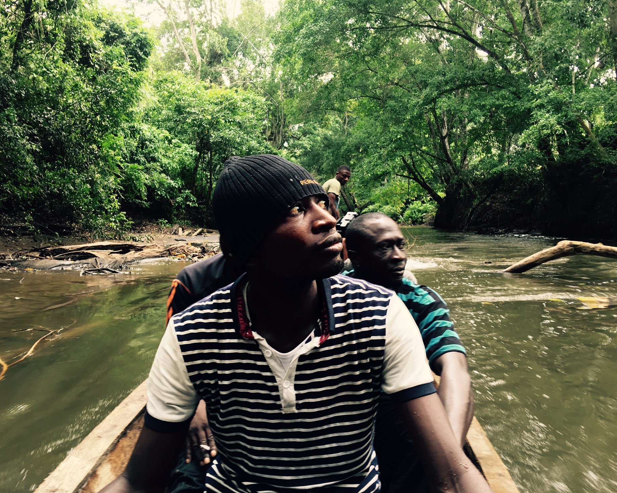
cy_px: 241
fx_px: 566
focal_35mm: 31
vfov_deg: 47.1
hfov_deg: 57.2
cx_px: 301
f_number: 2.2
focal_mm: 4.15
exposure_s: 1/40
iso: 25
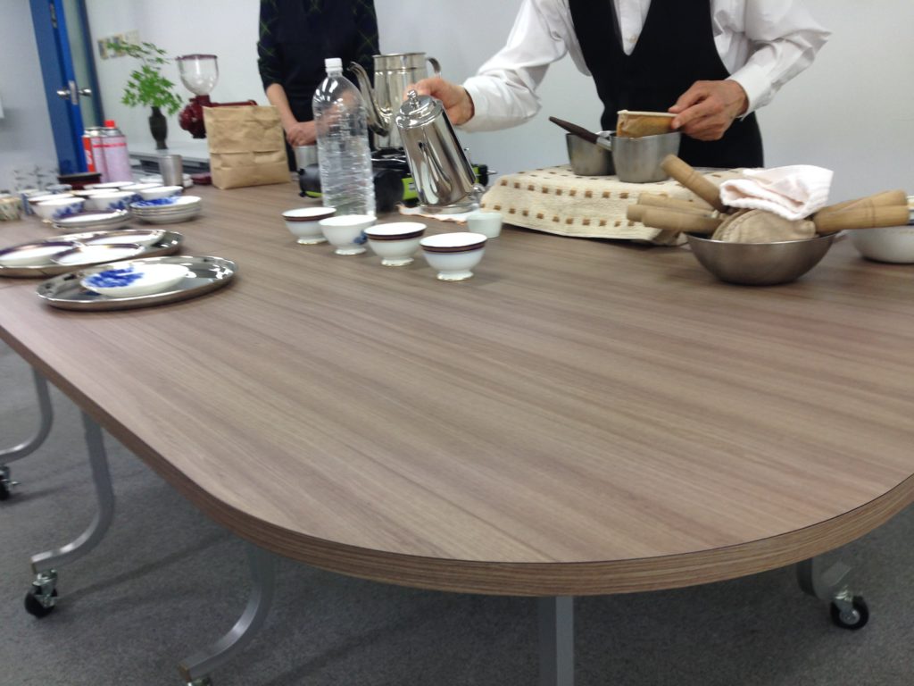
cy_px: 343
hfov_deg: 55.4
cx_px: 457
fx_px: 871
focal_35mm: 33
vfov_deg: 42.9
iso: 50
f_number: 2.4
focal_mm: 4.12
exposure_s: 1/30
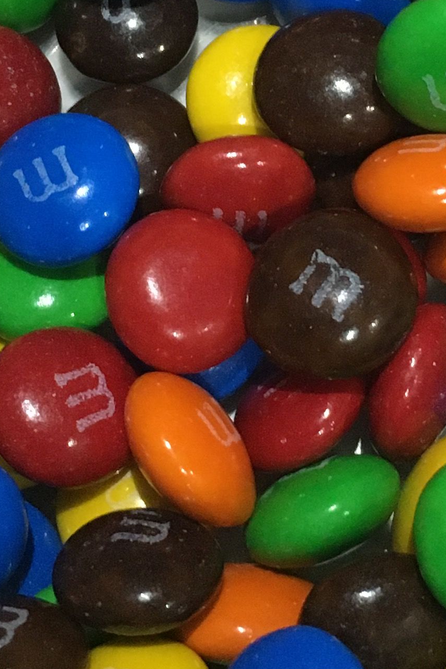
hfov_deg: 14.3
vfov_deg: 21.2
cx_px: 334
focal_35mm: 95
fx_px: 1766
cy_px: 115
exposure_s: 1/17
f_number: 2.2
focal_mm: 4.15
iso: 250
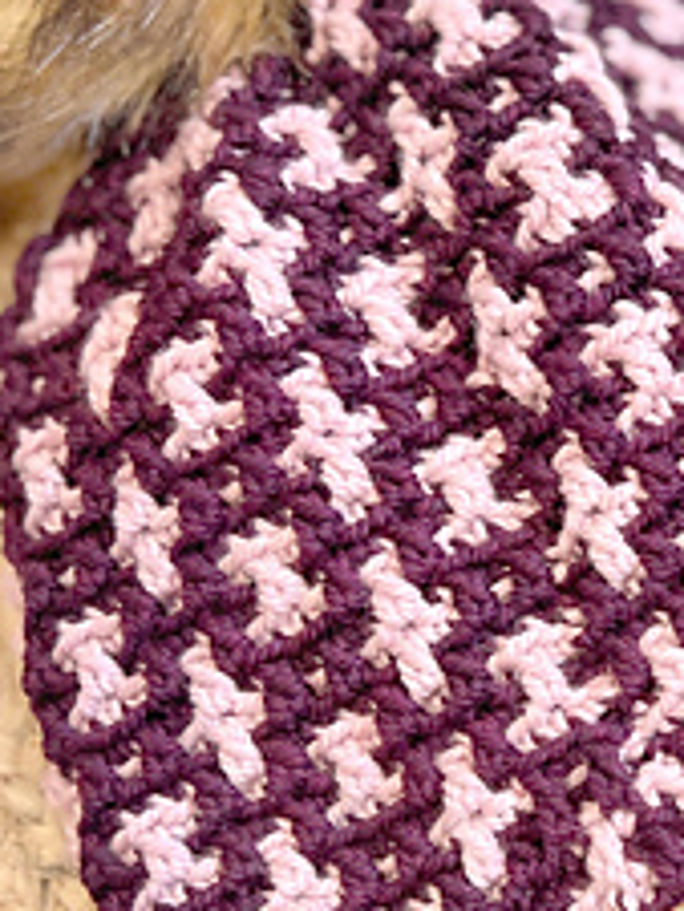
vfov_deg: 26.3
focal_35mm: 74
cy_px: 494
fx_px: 1948
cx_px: 903
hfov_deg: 18.5
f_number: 1.5
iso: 125
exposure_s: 1/60
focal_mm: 5.7
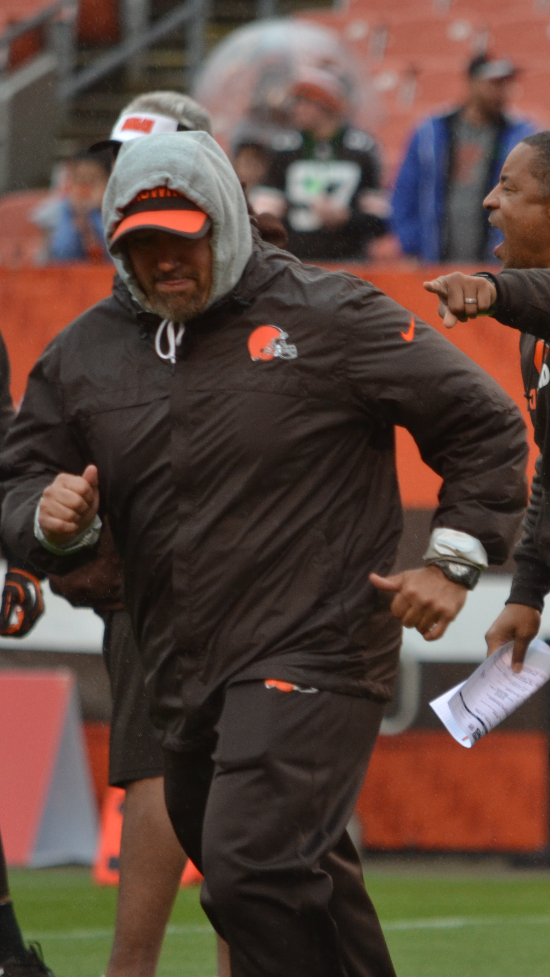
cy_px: 488
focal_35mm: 708
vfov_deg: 3.1
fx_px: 18354
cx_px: 473
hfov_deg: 1.7
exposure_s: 1/500
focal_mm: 300
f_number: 5.6
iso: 800
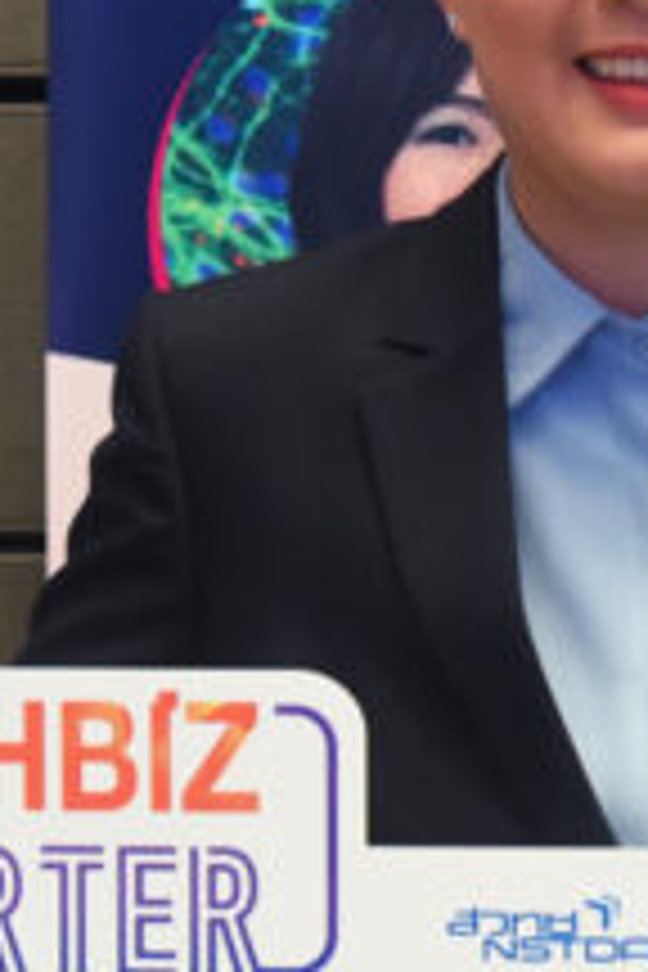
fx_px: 4482
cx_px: 536
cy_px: 472
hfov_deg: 8.3
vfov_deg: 12.4
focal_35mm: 166
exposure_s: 1/160
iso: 2500
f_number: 4
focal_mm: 35
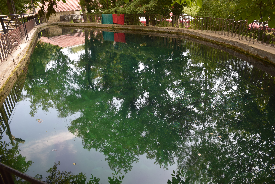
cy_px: 92
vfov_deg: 48.0
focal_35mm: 27
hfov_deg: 67.3
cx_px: 138
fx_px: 206
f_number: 3.5
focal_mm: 18
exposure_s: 1/80
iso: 200
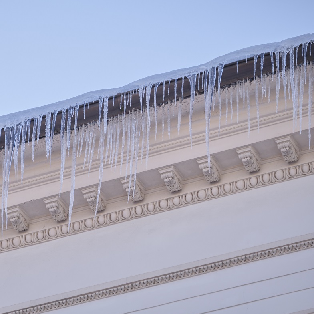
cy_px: 158
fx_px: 2196
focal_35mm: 214
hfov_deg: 8.2
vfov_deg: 8.2
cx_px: 99
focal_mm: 110.3
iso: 320
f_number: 4.2
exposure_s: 1/400
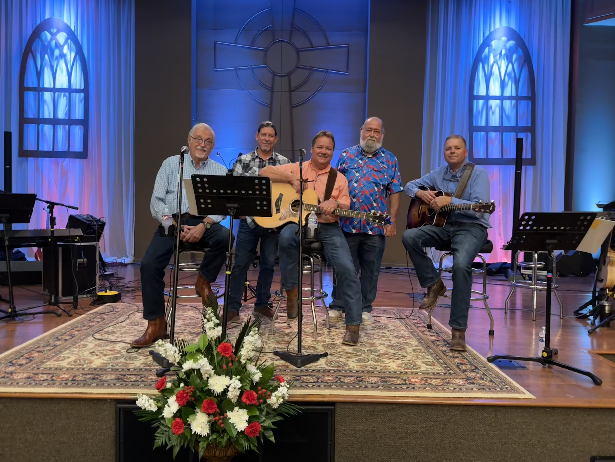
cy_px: 231
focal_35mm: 24
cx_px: 308
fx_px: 426
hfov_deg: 71.6
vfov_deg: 56.8
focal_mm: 6.76
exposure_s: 1/60
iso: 640
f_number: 1.78
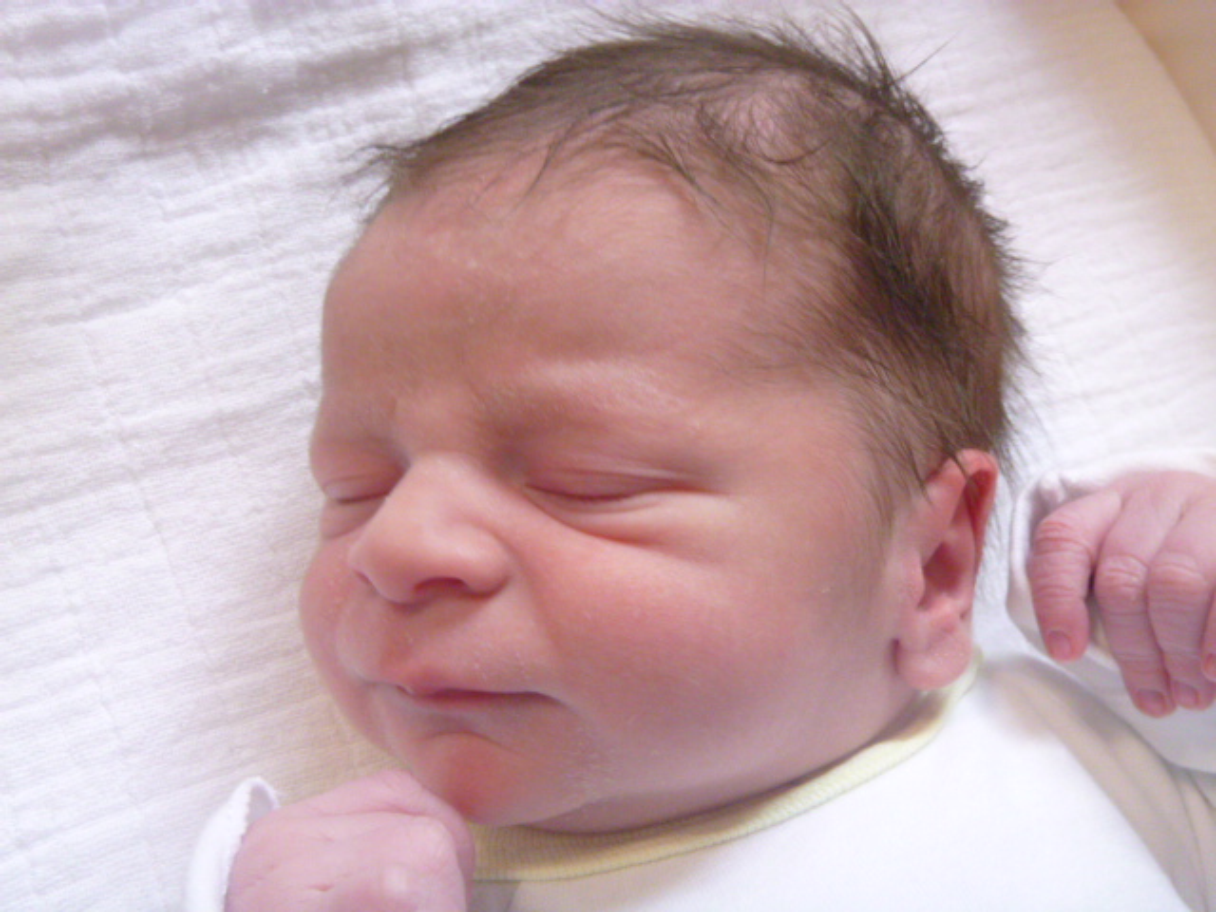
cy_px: 456
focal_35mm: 47
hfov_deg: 40.4
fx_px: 1651
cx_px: 608
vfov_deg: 30.9
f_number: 4.8
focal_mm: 8.4
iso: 400
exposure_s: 1/13
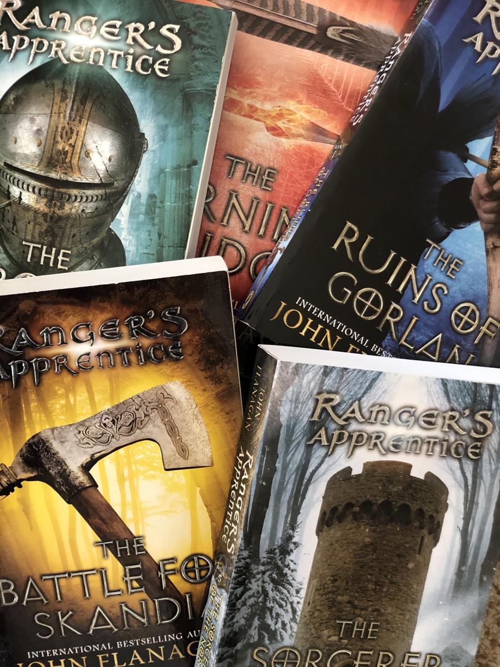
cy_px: 334
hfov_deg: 28.0
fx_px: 1001
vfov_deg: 36.8
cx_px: 250
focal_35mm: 52
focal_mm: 6
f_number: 2.4
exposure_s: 1/40
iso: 100
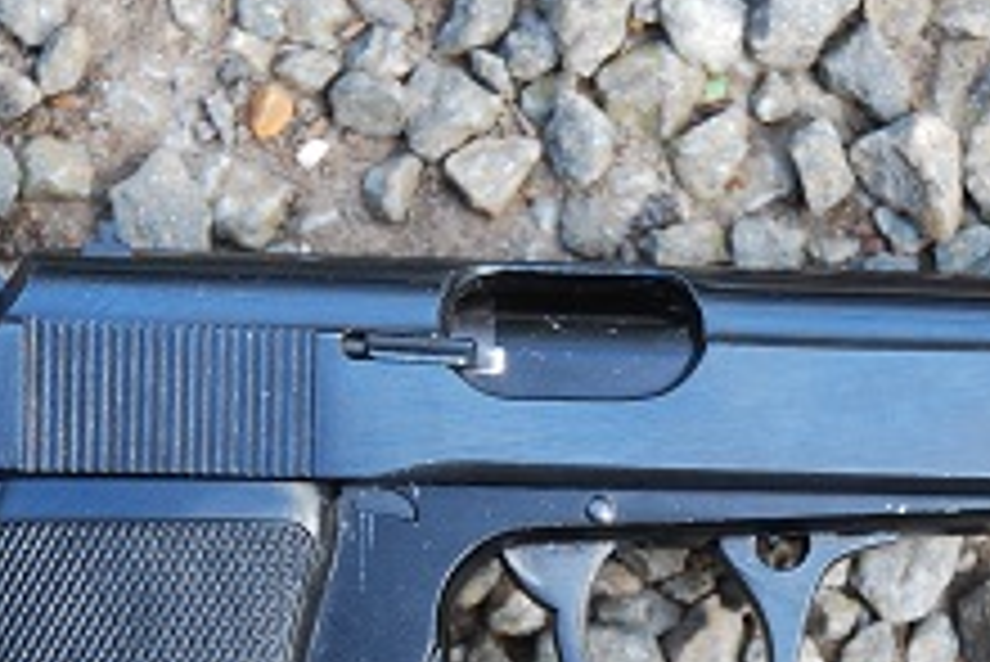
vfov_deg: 7.6
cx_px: 464
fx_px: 4953
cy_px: 750
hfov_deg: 11.4
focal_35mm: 180
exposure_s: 1/80
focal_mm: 44
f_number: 4.5
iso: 200
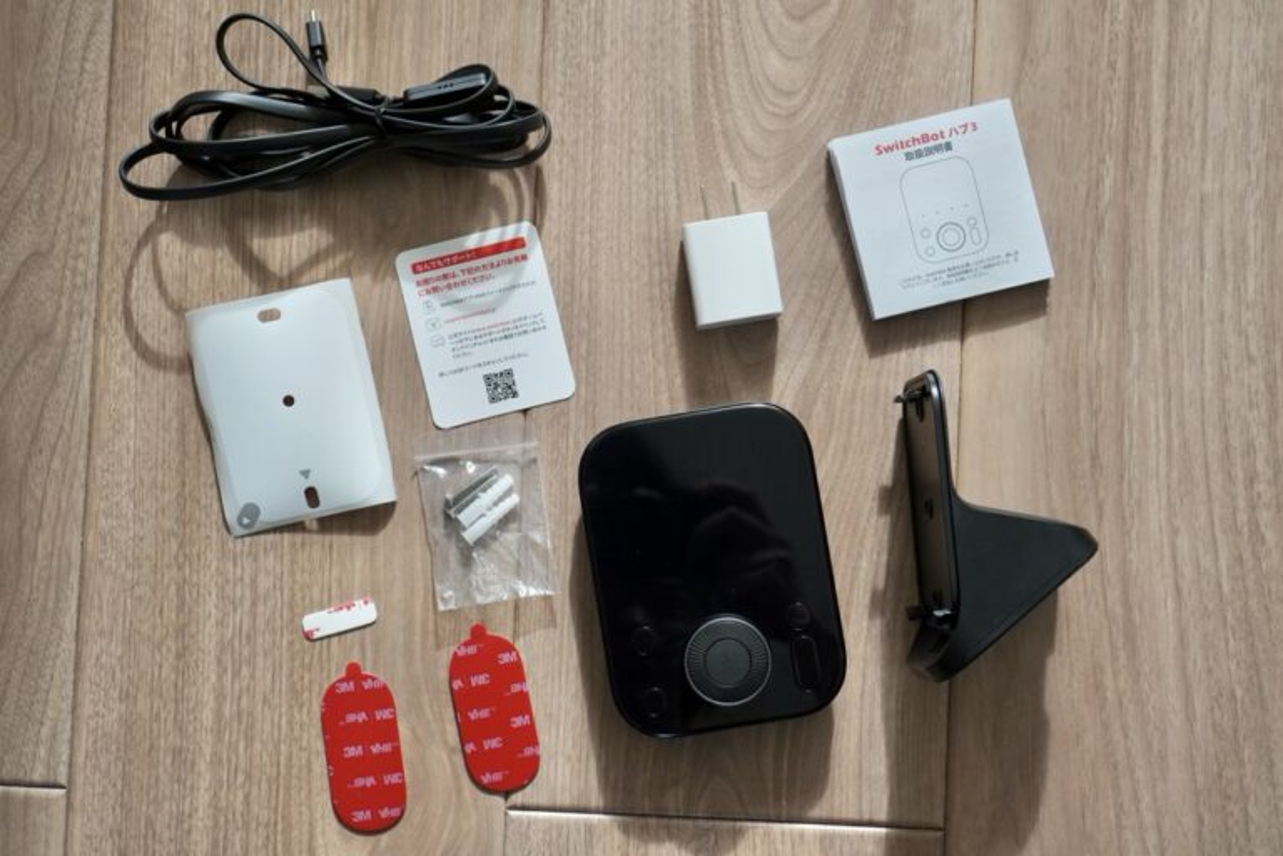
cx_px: 642
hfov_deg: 37.9
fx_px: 1871
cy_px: 428
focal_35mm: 52
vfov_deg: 25.8
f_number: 5.6
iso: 800
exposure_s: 1/60
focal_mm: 35
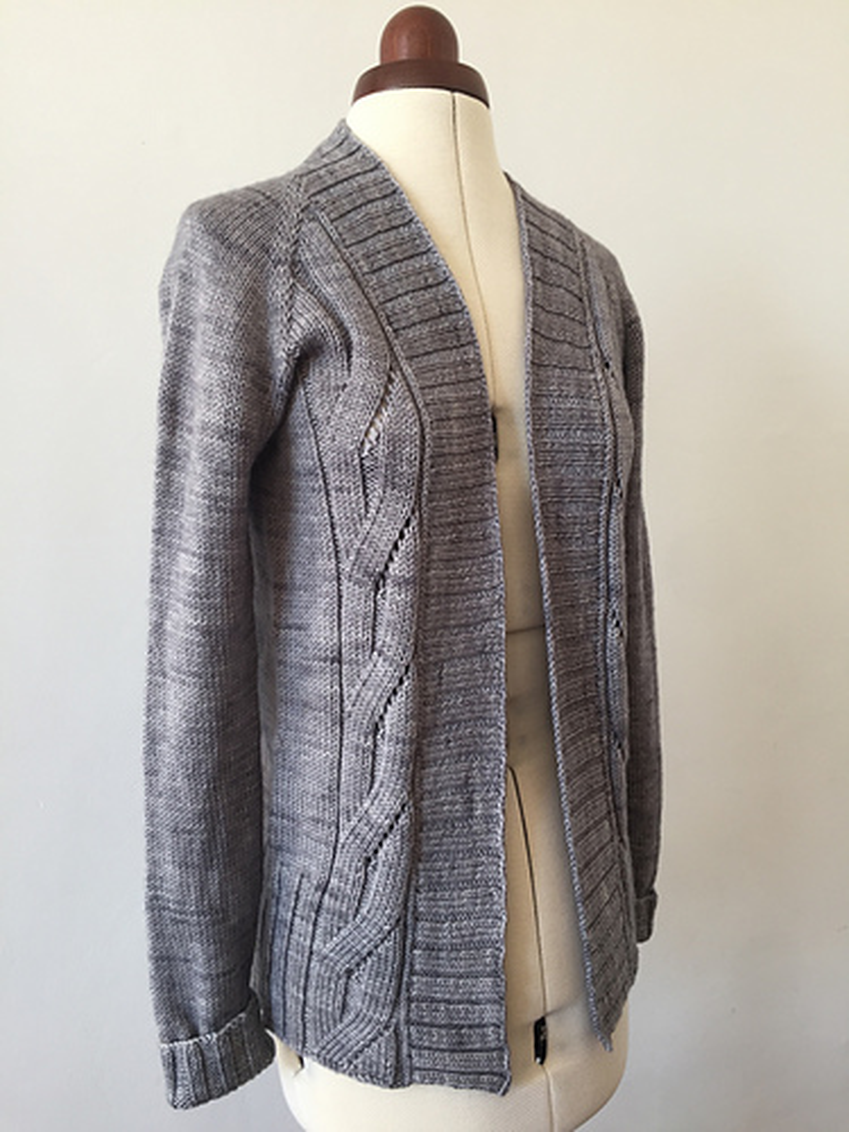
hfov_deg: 48.2
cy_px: 566
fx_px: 948
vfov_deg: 61.7
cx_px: 424
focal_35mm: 29
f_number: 2.2
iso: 40
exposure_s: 1/50
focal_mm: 4.15
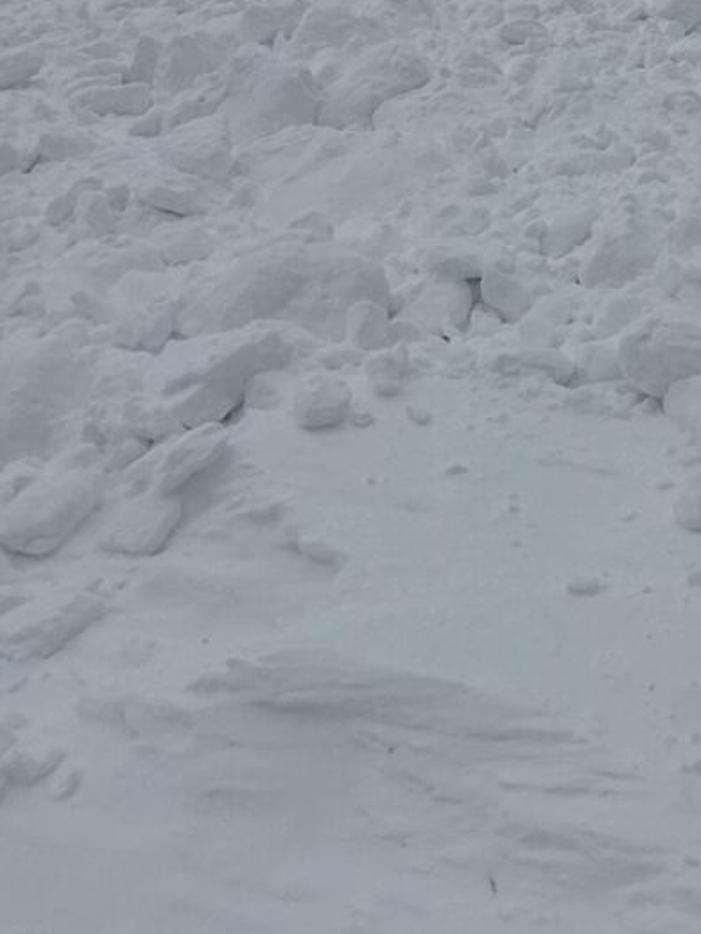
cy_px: 160
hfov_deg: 25.7
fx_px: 1484
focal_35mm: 55
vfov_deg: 33.7
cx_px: 627
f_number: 2.2
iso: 50
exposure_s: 1/7813
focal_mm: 2.22
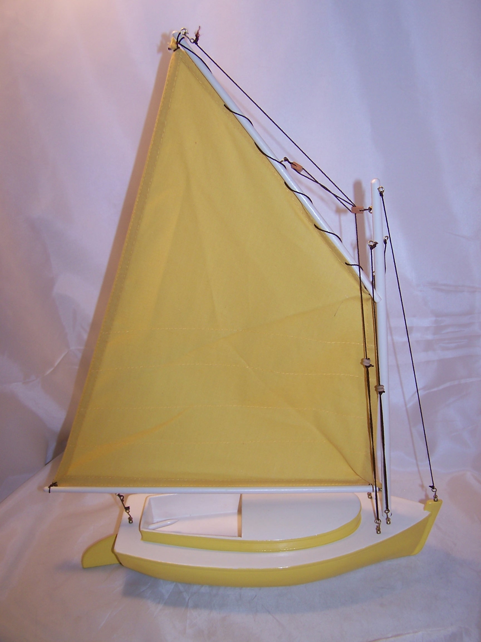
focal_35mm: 38
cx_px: 240
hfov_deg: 37.7
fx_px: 704
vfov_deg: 49.0
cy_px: 321
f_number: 2.8
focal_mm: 6.3
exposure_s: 1/60
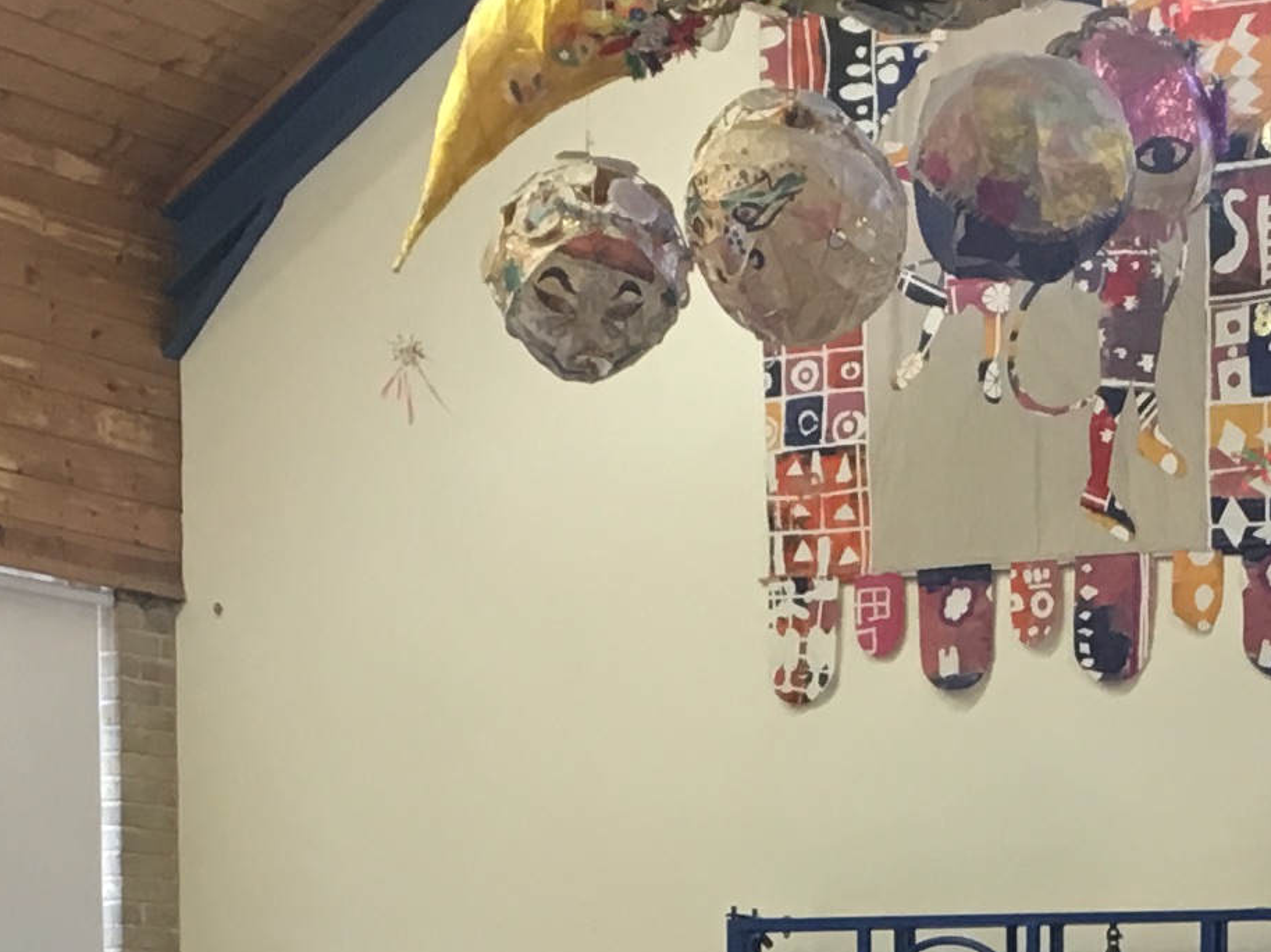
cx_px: 1119
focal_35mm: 128
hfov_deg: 15.2
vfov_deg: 11.1
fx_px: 4699
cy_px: 1507
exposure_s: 1/33
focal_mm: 4.15
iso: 100
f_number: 2.2
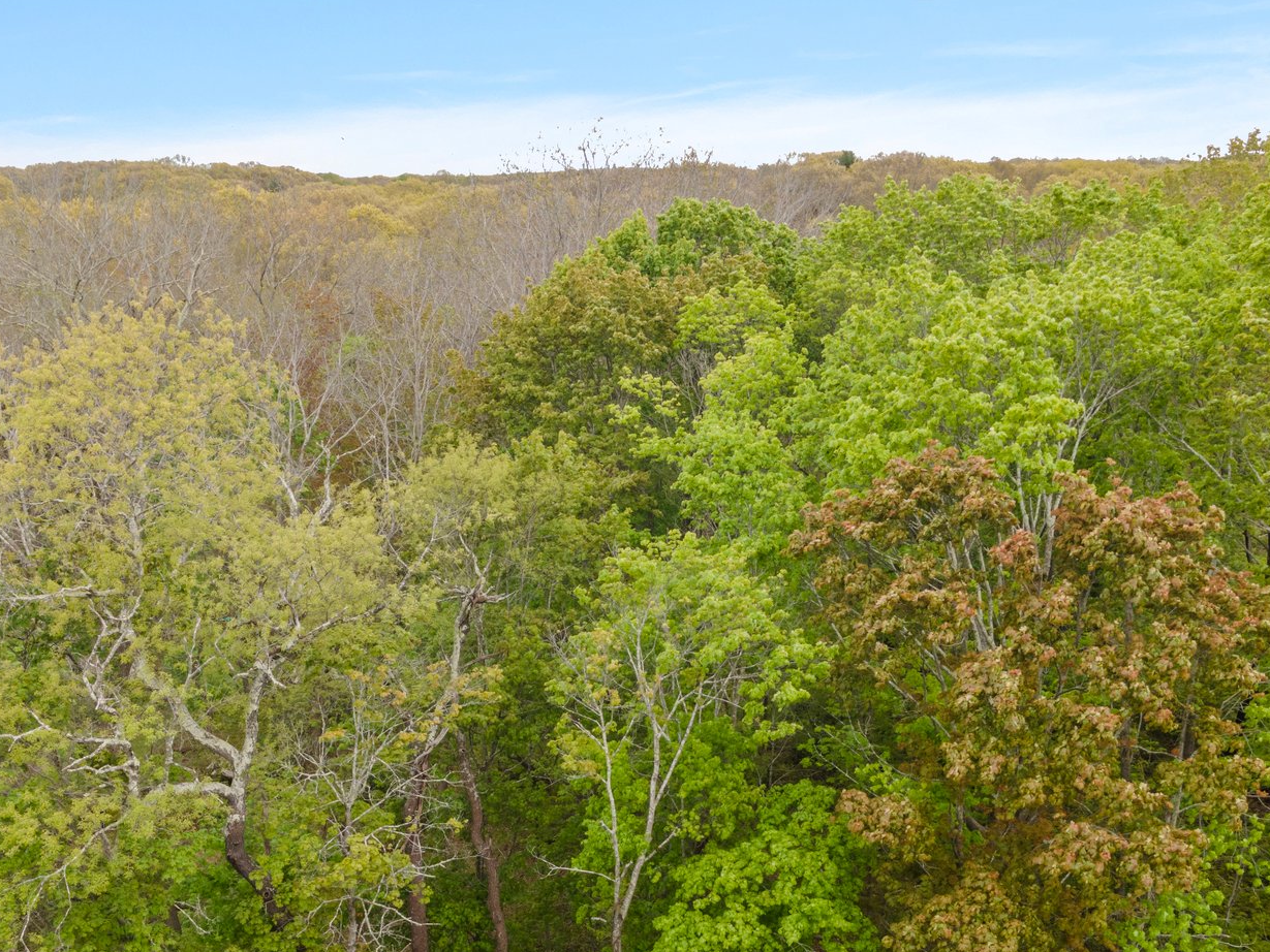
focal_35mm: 40
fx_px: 1468
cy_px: 733
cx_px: 504
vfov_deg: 35.0
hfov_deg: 46.5
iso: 100
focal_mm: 4.5
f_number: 2.8
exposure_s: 1/100
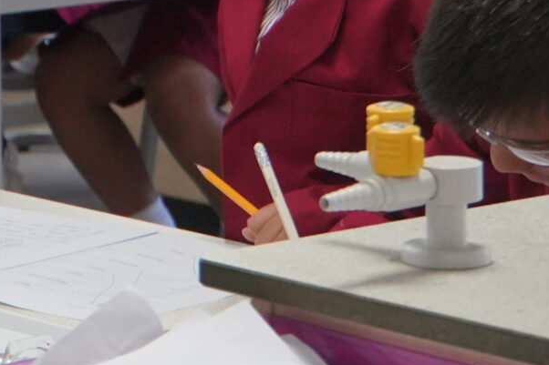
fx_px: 3476
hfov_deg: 8.9
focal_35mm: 228
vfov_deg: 6.0
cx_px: -169
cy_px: -117
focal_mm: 45
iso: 3200
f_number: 5
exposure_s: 1/160
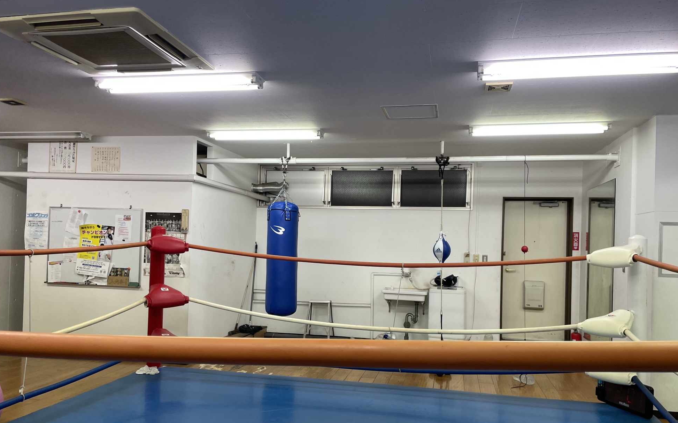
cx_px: 341
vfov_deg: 43.0
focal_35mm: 29
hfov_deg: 64.6
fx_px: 536
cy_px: 244
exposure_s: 1/100
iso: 80
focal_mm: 4.2
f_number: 1.6
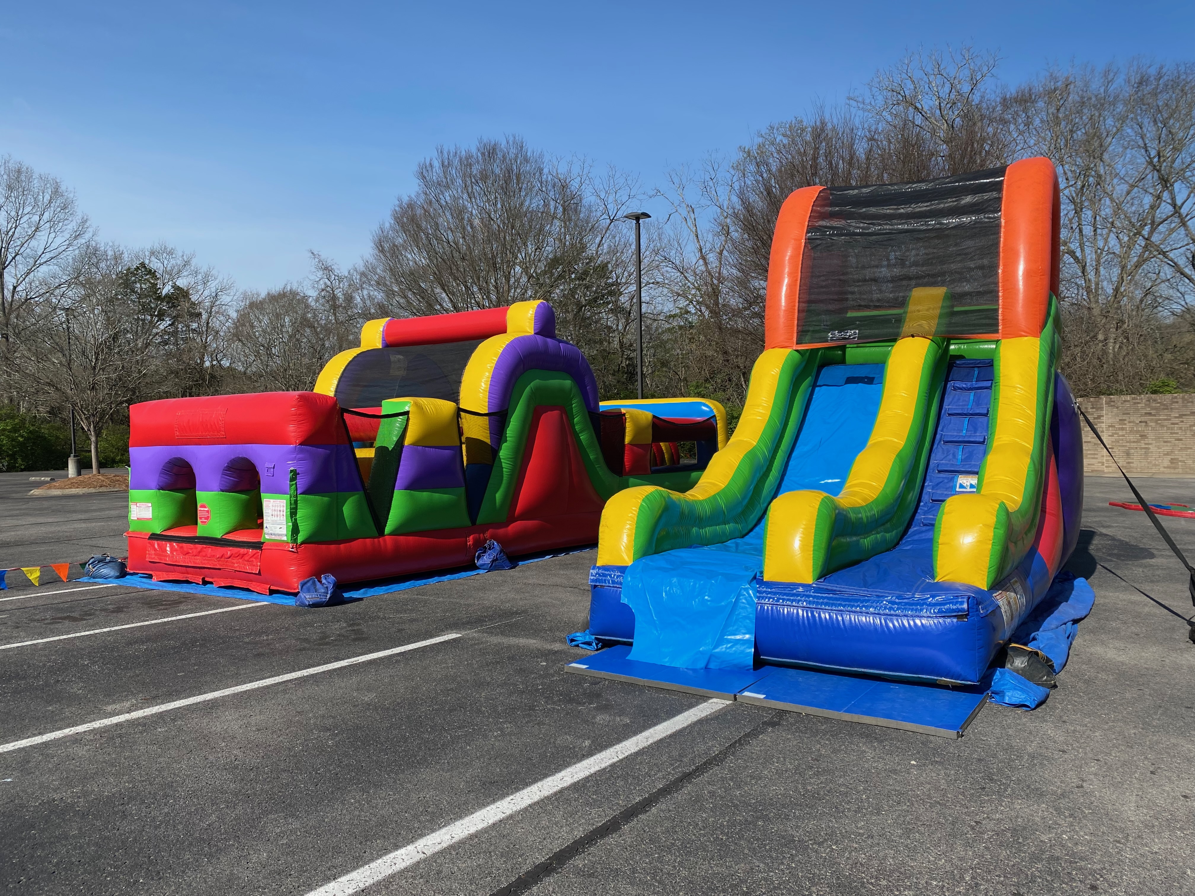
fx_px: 898
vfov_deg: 53.1
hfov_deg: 67.3
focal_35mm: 26
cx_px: 598
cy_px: 448
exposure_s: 1/3300
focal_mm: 4.25
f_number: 1.8
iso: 32
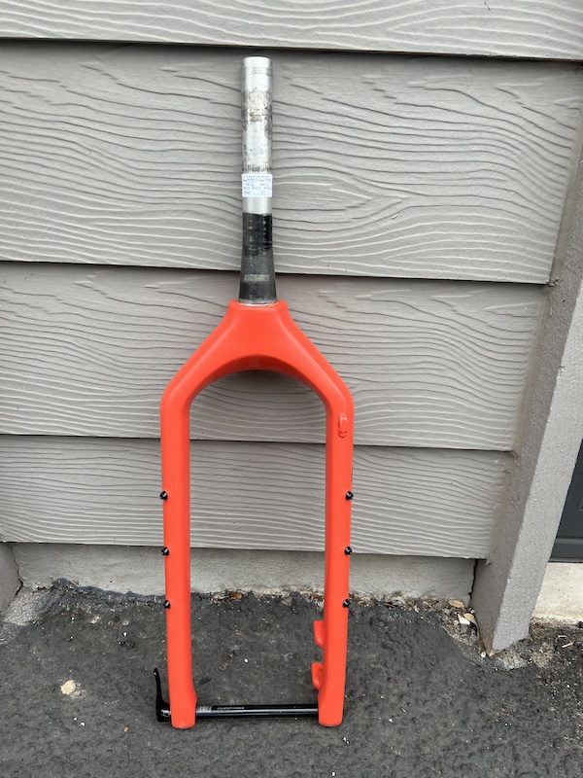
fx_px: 584
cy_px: 389
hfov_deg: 53.1
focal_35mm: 26
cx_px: 292
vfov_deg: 67.3
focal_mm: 5.7
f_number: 1.5
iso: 50
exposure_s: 1/597
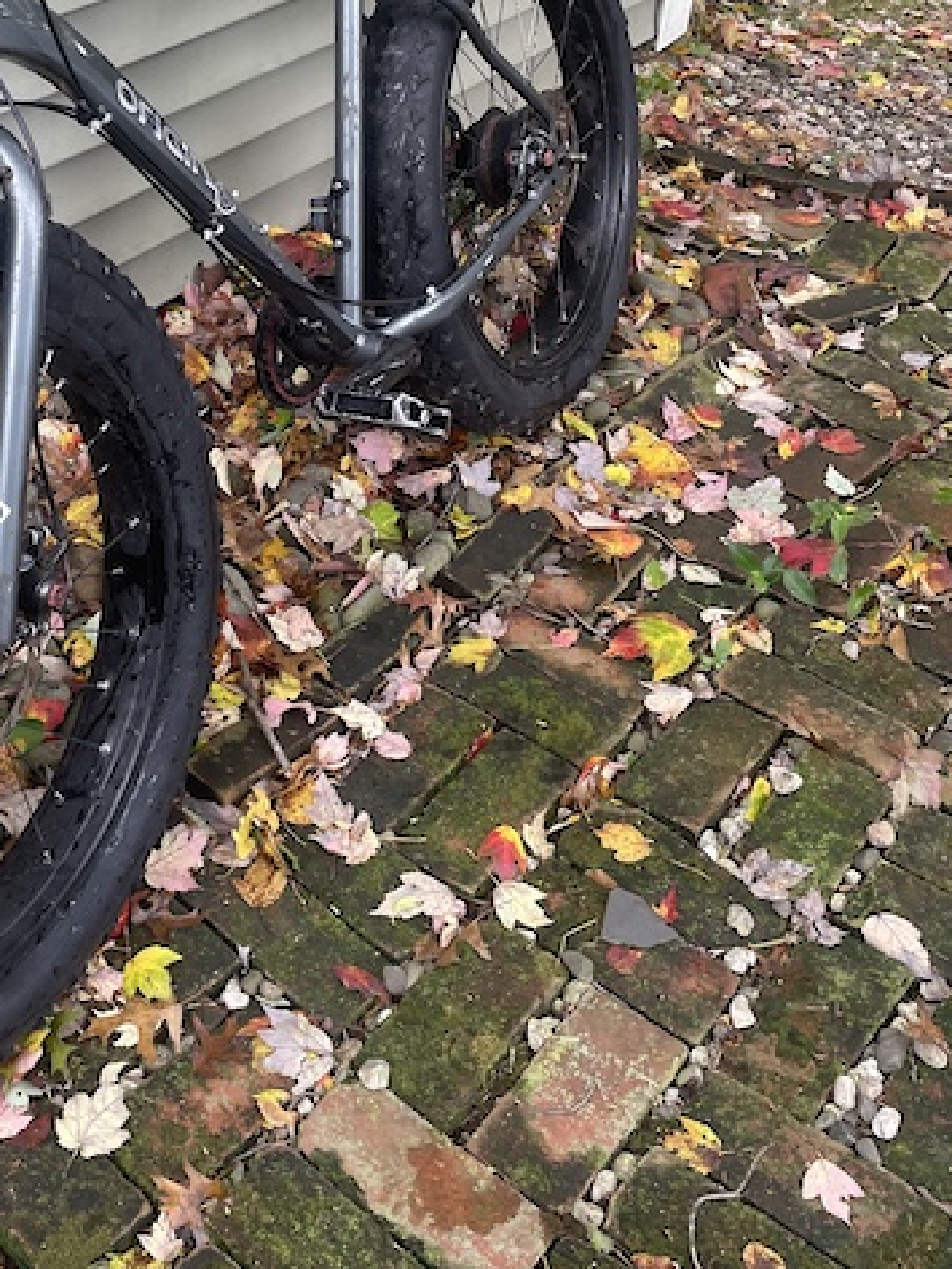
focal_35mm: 44
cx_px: 209
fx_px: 1613
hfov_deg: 32.1
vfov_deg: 41.0
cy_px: 236
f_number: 1.6
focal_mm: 4.2
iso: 80
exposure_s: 1/121
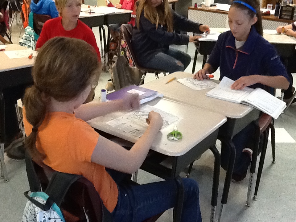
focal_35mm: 44
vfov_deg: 32.9
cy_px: 111
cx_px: 148
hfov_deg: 42.9
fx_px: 376
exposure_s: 1/30
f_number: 2.4
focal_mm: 2.03
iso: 250
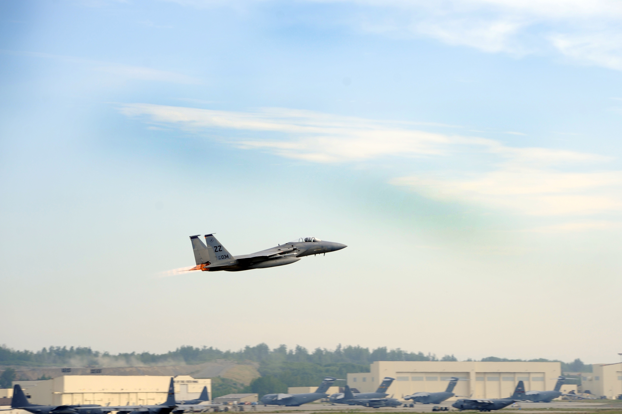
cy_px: 237
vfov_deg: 10.4
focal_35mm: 132
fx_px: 2279
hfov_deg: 15.5
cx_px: 355
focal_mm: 110
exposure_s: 1/640
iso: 200
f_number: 7.1
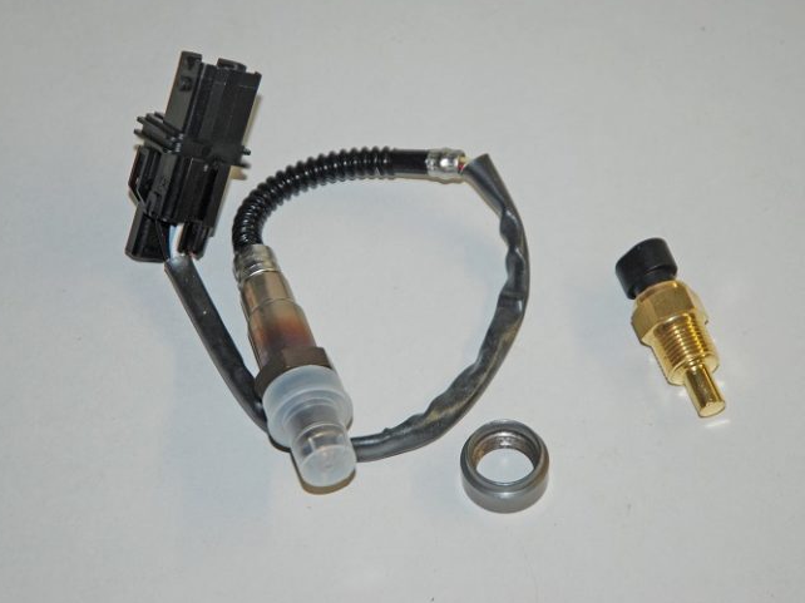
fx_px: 2813
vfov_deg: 12.2
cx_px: 404
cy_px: 287
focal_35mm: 121
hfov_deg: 16.3
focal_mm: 70
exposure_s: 1/60
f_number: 4.5
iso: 200
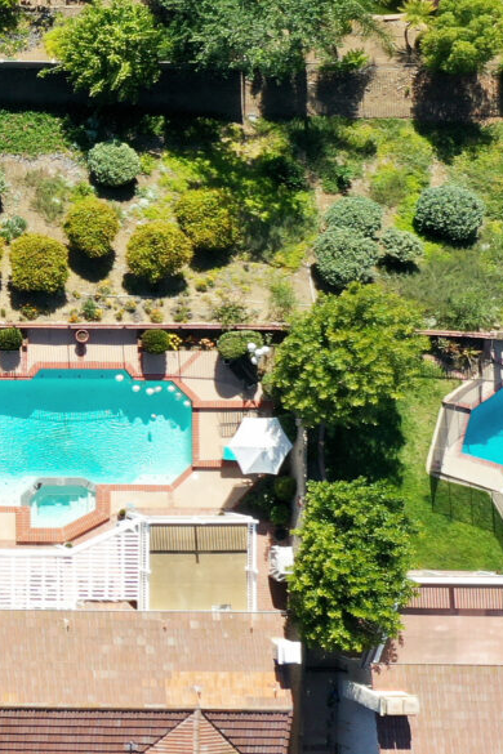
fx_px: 2054
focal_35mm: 98
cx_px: -428
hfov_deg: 12.6
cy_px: 395
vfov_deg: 20.8
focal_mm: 10.26
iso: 100
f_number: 5.6
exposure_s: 1/240
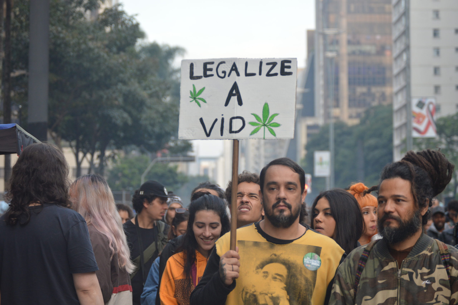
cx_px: 229
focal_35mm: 117
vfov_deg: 11.7
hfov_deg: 17.5
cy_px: 152
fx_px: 1487
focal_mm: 78
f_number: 4.5
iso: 400
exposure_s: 1/160
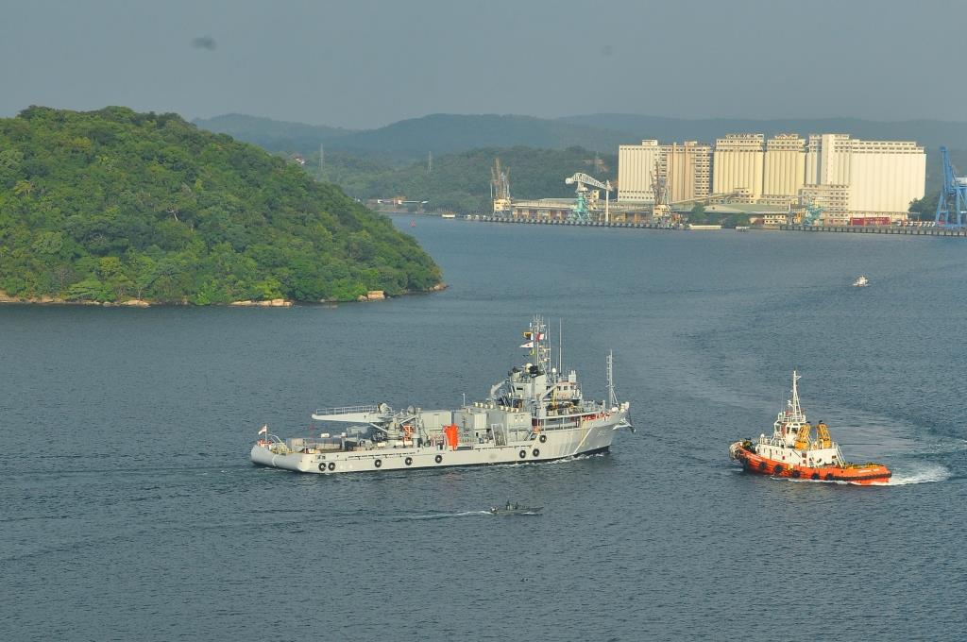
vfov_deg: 17.4
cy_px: 321
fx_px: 2092
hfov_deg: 26.0
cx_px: 484
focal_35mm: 78
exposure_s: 1/320
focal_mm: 52
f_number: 7.1
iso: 400
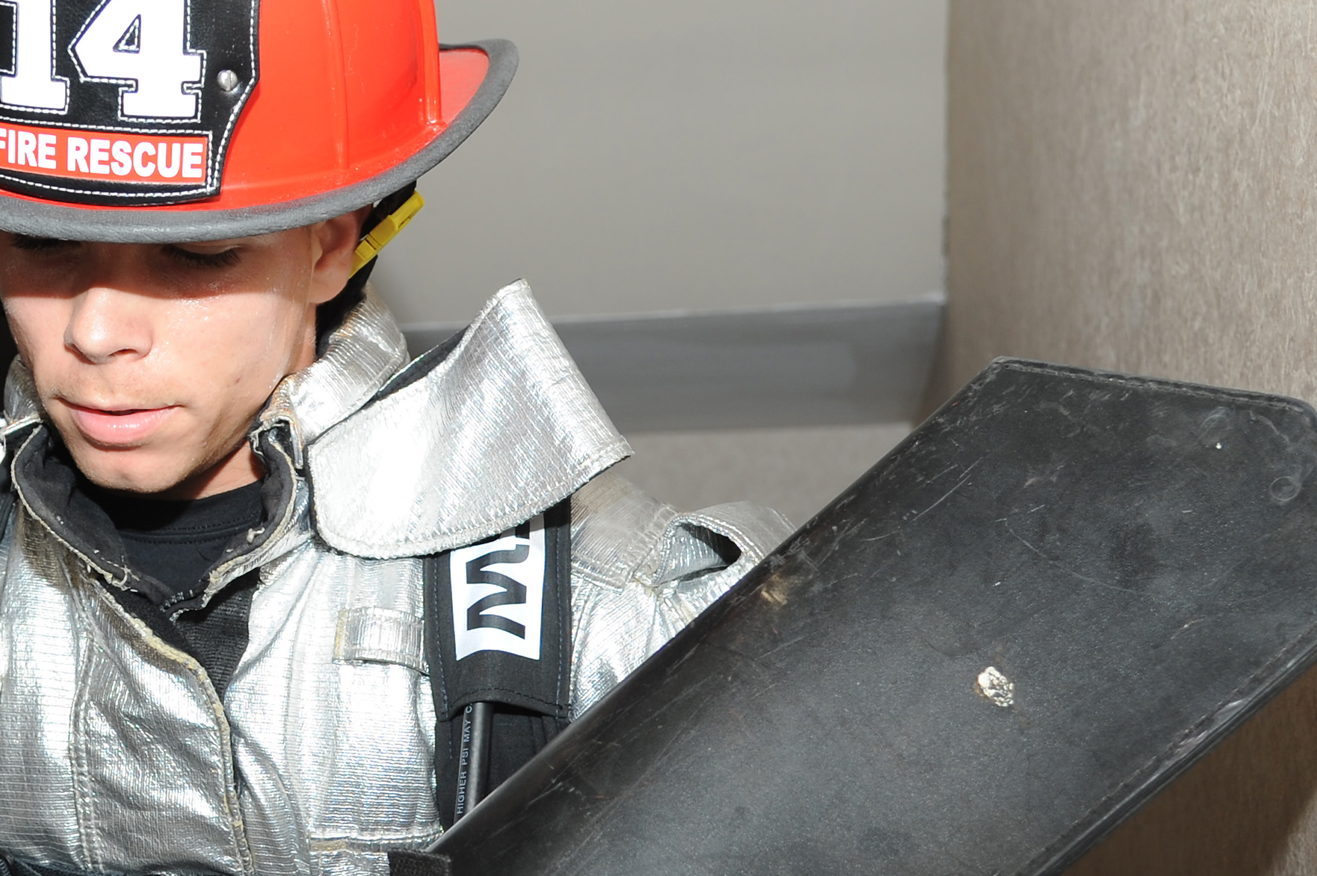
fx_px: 1535
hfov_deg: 44.3
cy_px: 496
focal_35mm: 42
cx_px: 272
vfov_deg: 31.8
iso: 200
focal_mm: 24
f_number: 4
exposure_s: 1/160
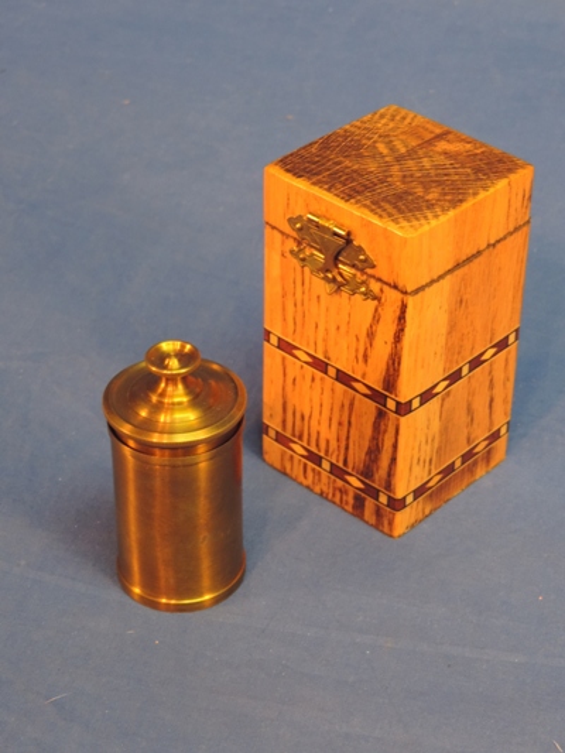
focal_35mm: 85
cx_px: 282
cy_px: 376
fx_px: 1849
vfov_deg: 23.0
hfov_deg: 17.4
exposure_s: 1/30
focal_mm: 15.1
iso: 400
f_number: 4
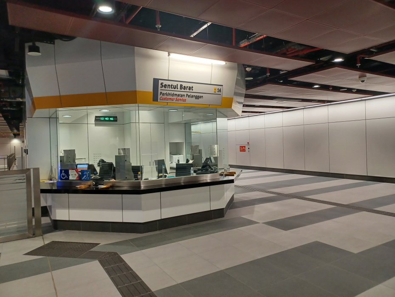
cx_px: 198
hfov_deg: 69.4
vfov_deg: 54.9
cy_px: 148
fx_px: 285
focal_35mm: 25
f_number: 1.8
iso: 250
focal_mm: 4.6
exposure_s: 1/50
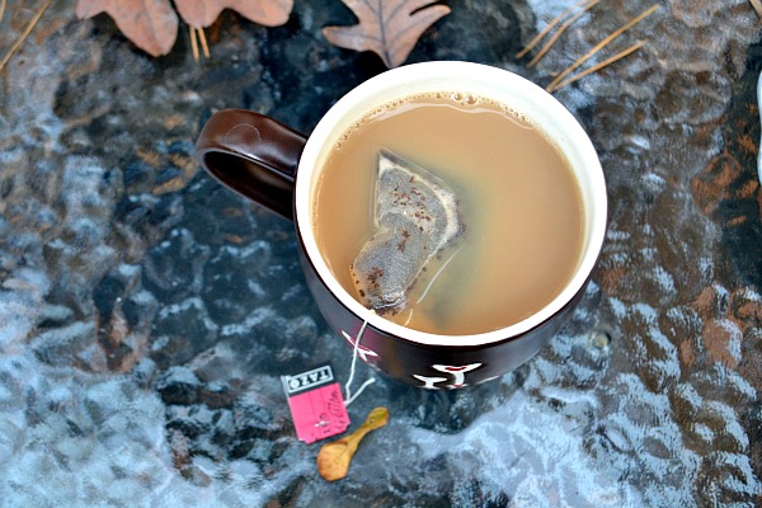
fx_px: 952
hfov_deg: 43.6
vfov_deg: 29.9
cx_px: 381
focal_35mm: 45
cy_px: 254
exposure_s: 1/60
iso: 1000
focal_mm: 30
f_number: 4.5
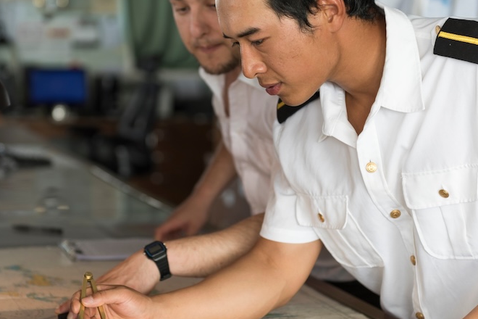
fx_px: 1407
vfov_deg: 12.9
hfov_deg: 19.3
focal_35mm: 106
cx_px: 196
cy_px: 145
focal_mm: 70
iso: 160
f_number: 2.8
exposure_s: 1/160
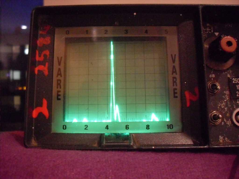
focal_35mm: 37
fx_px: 255
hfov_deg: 50.1
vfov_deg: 38.7
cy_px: 90
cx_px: 120
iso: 640
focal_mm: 6.3
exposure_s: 1/6
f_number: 2.8
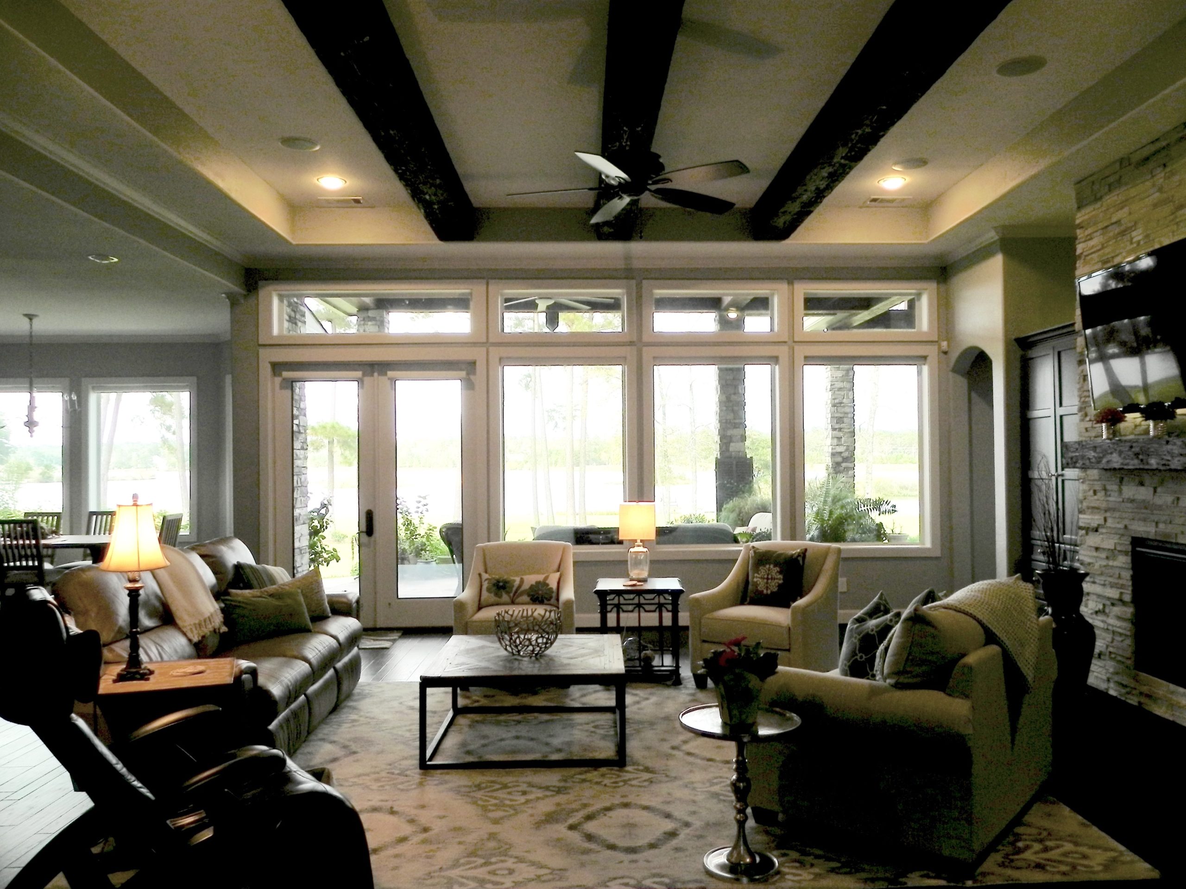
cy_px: 444
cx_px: 593
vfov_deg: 53.1
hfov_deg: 67.3
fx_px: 891
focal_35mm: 26
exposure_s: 1/76.5
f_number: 3.2
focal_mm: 4.6
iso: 160
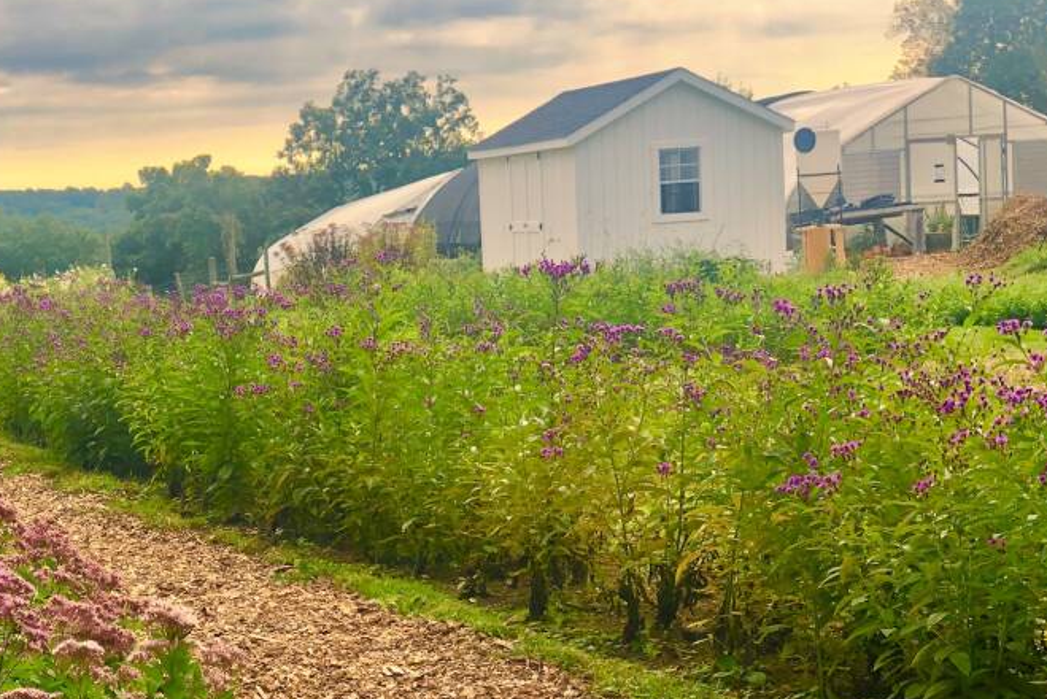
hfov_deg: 23.9
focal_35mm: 84
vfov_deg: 16.2
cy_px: 564
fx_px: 2444
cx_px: 257
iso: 16
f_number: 2.4
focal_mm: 6
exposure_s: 1/242
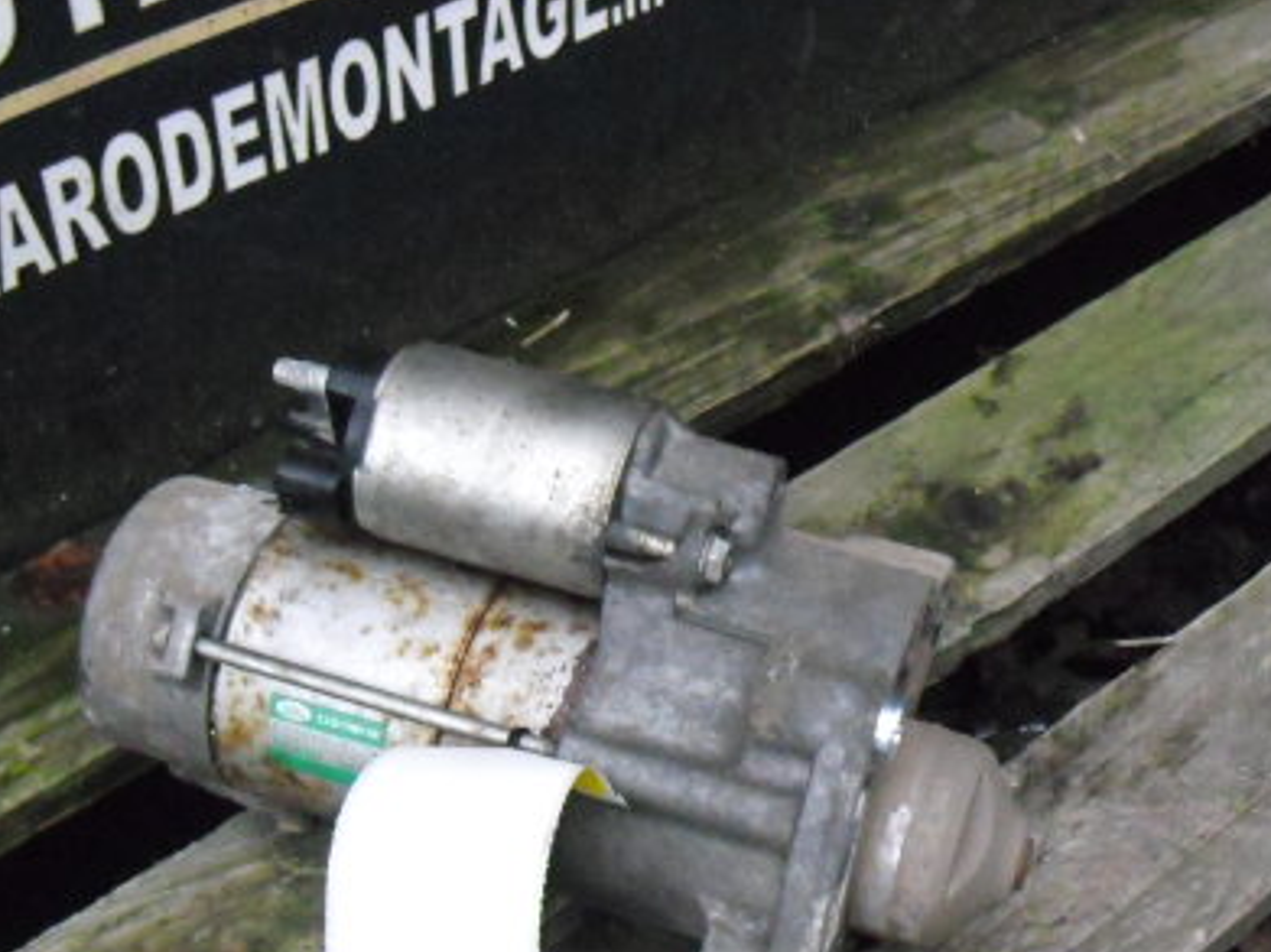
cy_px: 604
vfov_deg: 24.7
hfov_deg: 32.5
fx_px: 2166
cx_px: 819
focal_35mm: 59
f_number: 3.1
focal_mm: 6.3
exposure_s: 1/80
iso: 800
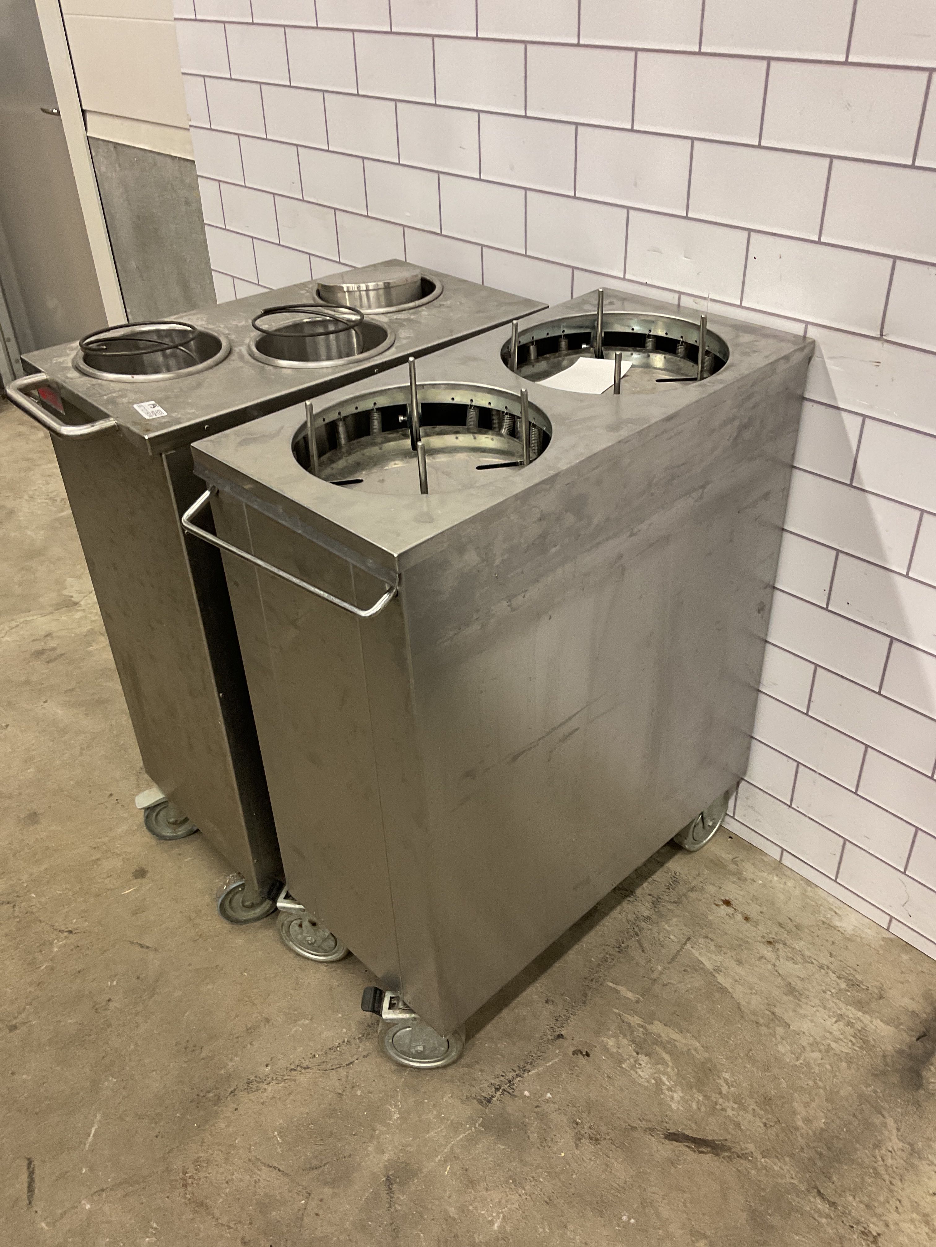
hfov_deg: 48.2
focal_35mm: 29
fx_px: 1045
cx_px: 468
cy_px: 624
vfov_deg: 61.7
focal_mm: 3
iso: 100
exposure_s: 1/50
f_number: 1.8
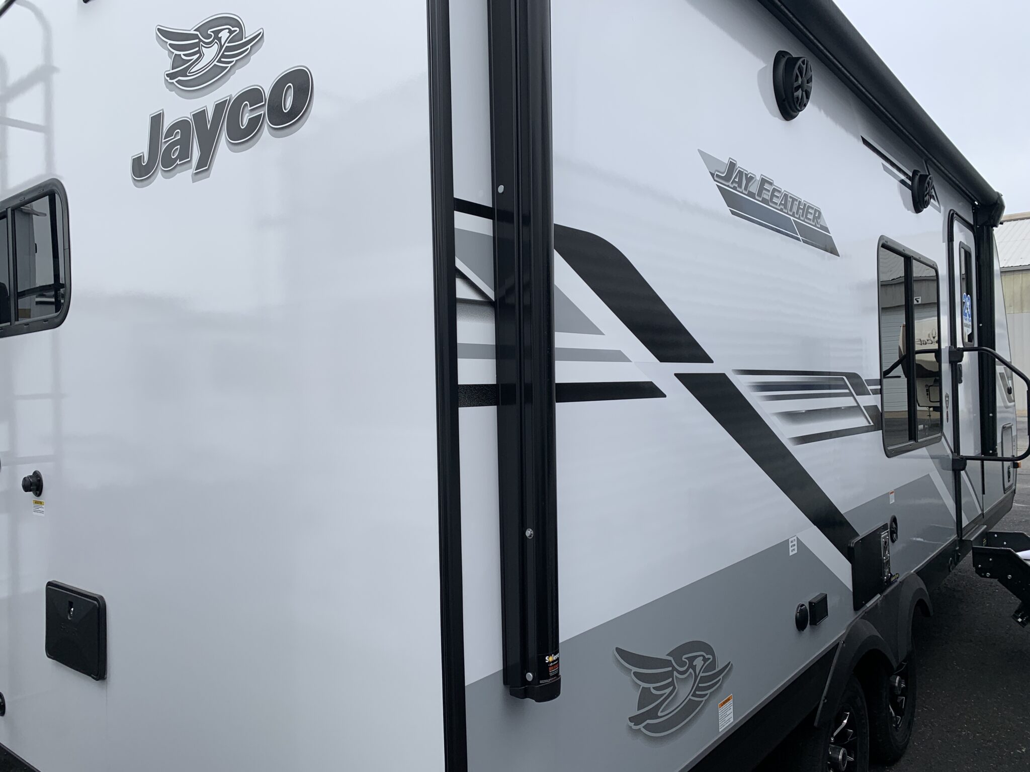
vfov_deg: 53.1
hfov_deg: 67.3
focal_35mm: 26
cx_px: 515
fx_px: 774
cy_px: 386
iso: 25
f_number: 1.8
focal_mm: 4.25
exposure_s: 1/1634
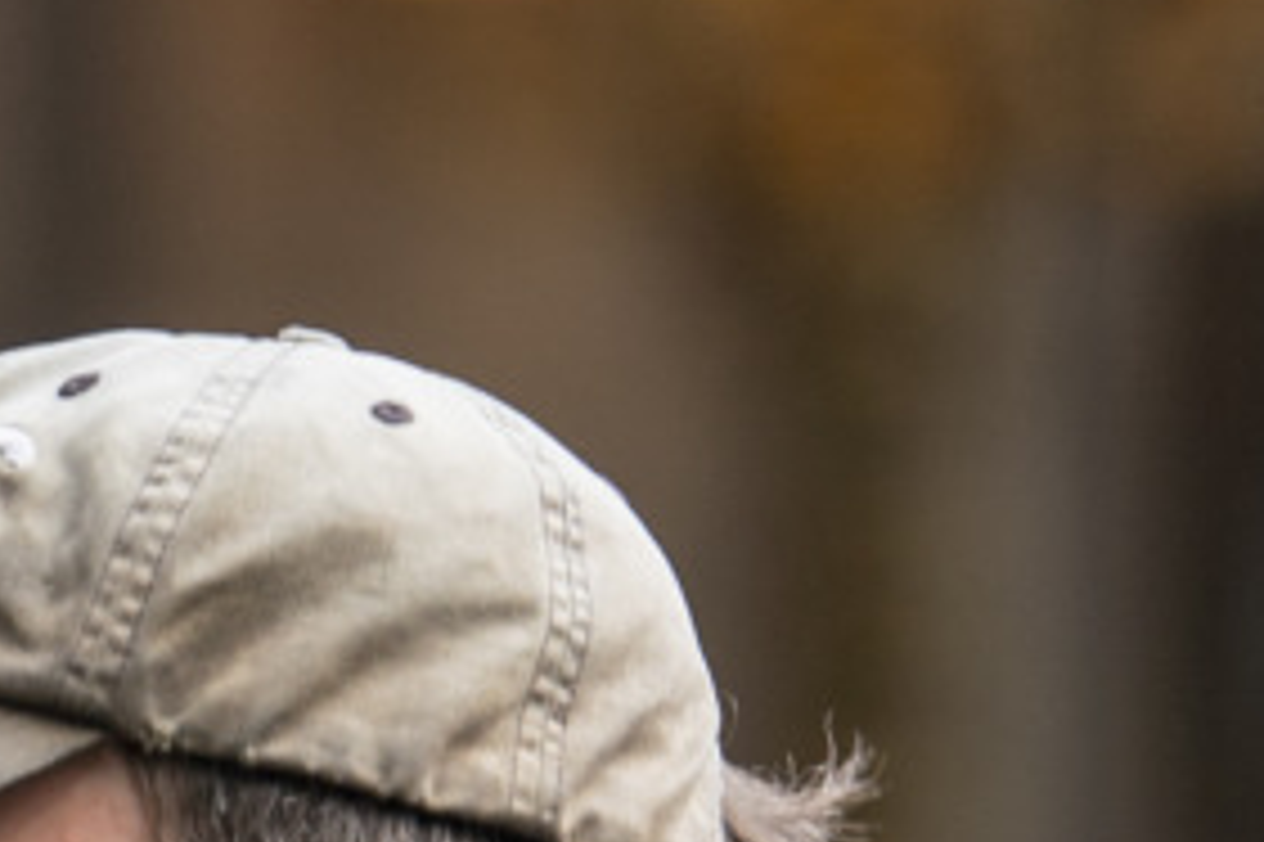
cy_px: 1673
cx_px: -18
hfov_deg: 1.4
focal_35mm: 1458
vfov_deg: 0.9
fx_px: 51160
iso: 100
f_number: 3.5
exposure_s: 1/200
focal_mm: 200
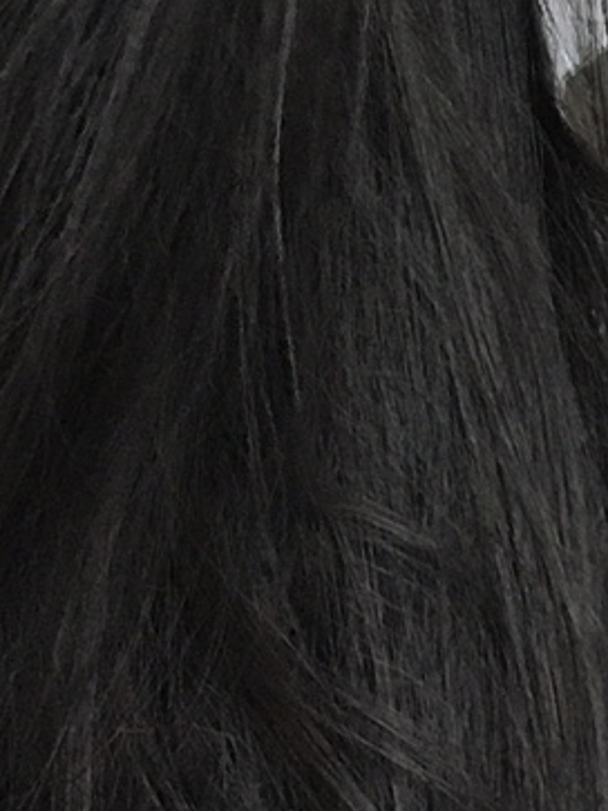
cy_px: -9
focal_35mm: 161
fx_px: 3773
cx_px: 704
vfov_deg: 12.1
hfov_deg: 9.1
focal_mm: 4.15
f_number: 2.2
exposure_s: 1/33
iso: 160
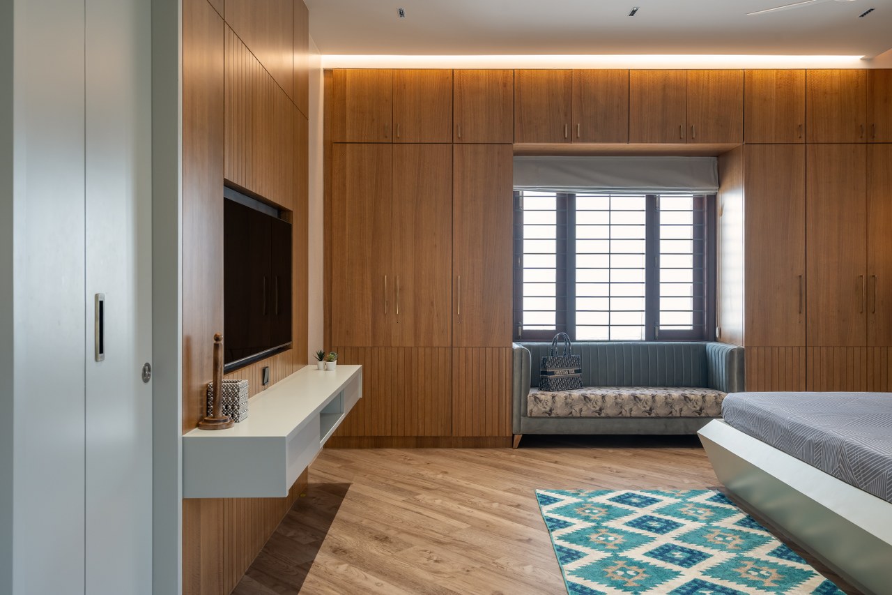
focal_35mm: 27
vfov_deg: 47.9
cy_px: 298
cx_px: 446
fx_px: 669
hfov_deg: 67.4
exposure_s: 1/5
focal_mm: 27
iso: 320
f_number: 8
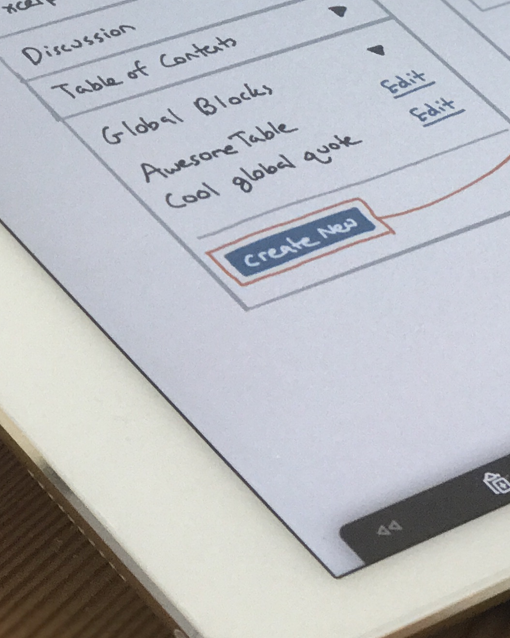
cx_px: 541
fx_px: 3207
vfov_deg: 11.3
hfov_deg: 9.0
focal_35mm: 170
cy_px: 62
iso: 64
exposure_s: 1/60
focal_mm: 6.6
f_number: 2.8
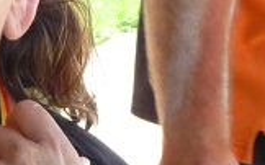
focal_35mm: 214
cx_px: -59
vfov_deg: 6.1
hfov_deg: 9.7
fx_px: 1544
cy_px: 51
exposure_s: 1/250
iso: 200
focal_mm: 5.1
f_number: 2.8
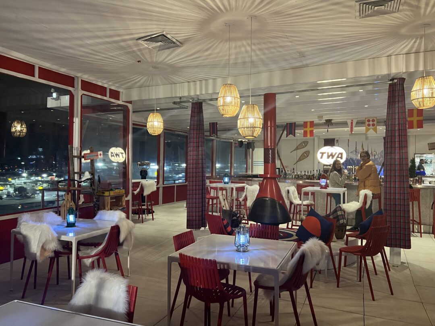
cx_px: 218
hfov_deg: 67.3
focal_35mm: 26
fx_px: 327
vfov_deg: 53.1
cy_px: 163
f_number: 1.5
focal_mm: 5.7
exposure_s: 1/60
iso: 400
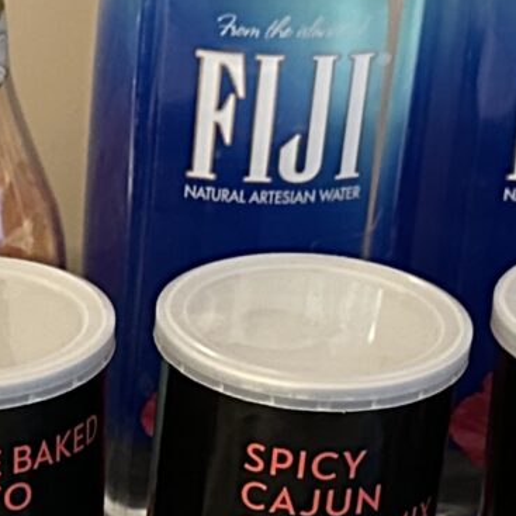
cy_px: 707
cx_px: -46
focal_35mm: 148
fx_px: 2496
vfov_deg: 11.4
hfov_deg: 11.6
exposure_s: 1/40
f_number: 1.78
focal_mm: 6.86
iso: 1000
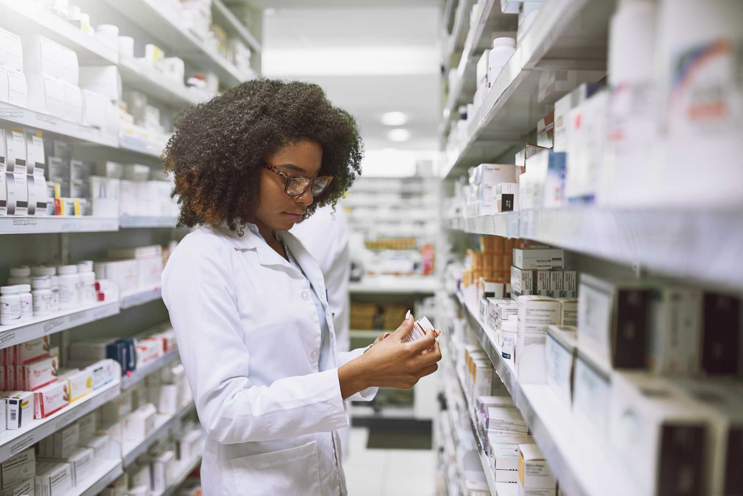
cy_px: 248
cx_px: 372
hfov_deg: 54.4
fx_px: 722
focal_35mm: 35
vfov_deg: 37.9
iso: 400
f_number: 2
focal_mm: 35
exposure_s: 1/200
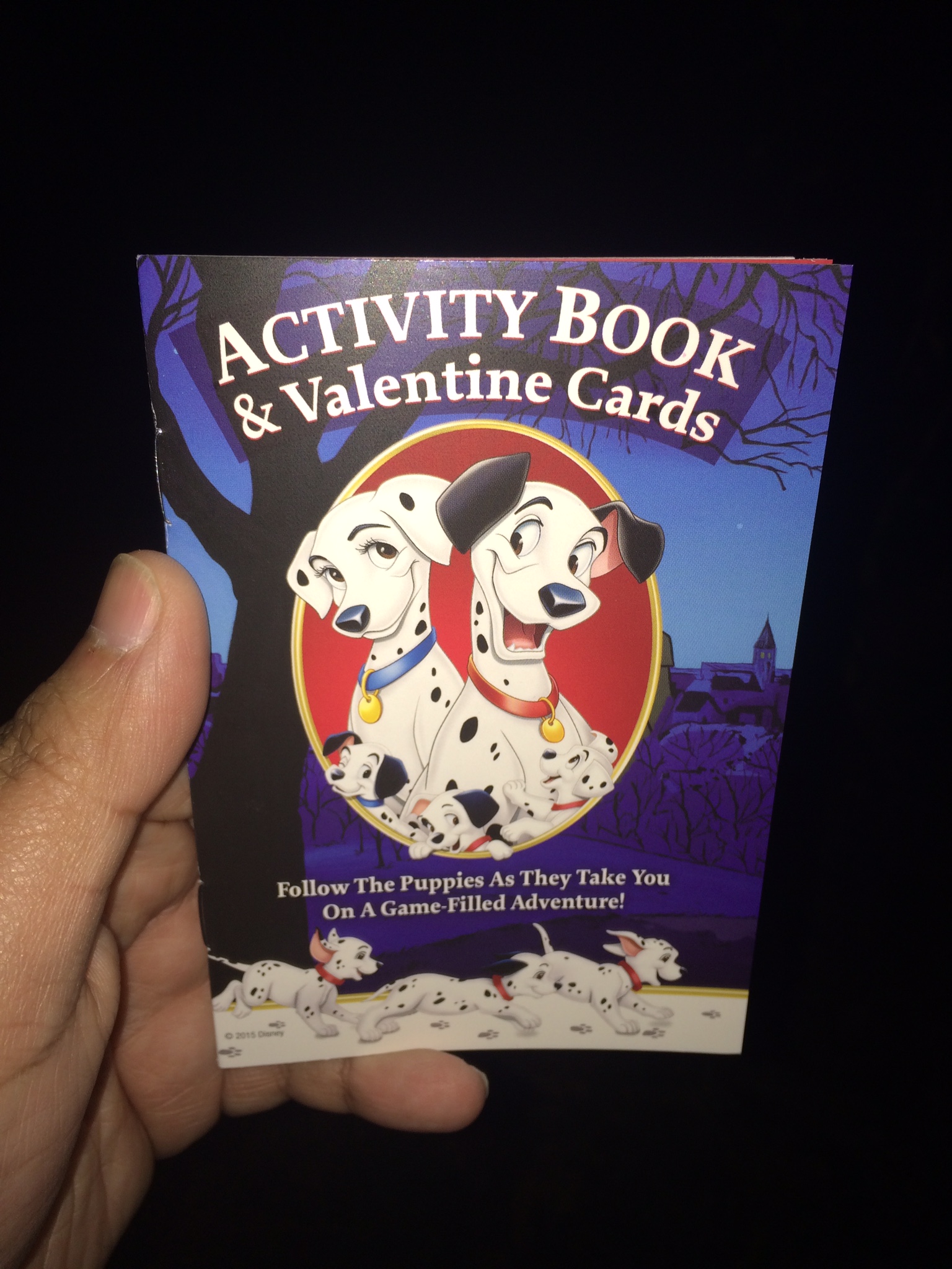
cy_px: 634
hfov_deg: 48.2
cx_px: 476
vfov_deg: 61.7
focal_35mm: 29
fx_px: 1063
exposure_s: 1/124
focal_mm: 4.15
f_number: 2.2
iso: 32
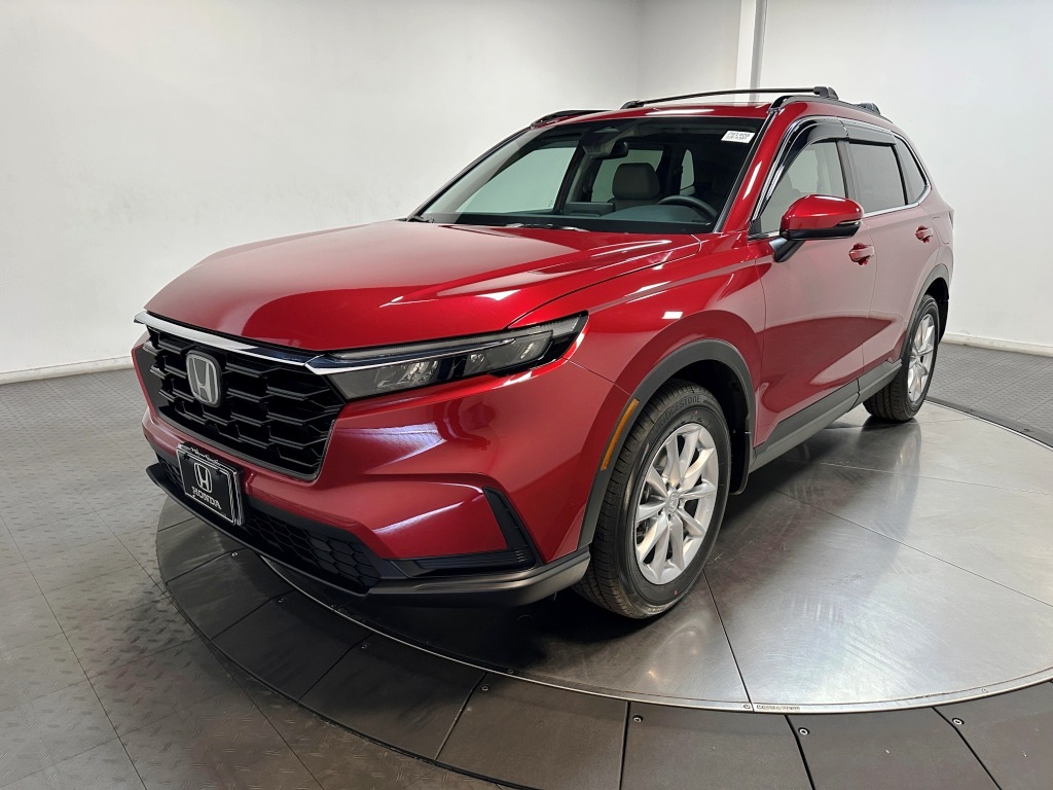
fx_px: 730
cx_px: 526
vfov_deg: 56.8
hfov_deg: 71.6
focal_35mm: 24
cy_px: 395
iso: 320
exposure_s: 1/60
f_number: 1.78
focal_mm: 6.86
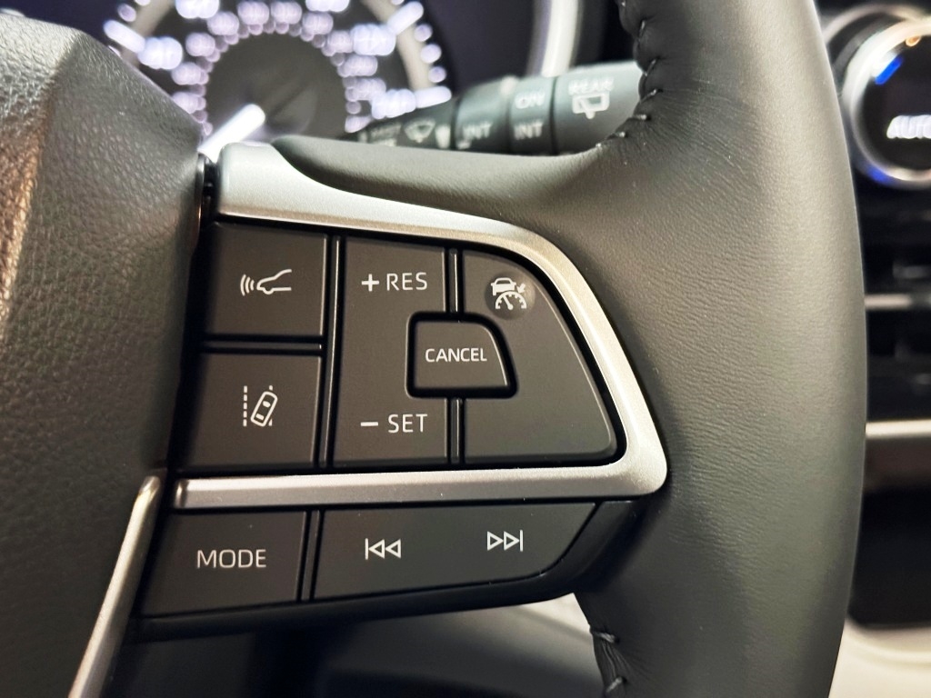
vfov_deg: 30.3
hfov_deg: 39.7
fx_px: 1291
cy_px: 349
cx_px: 466
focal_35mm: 48
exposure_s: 1/24
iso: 640
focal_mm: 6.86
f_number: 1.78
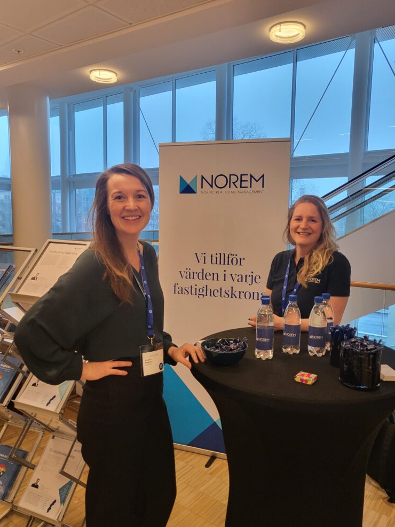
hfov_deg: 51.4
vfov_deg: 65.3
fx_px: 411
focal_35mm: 27
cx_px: 203
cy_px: 260
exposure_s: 1/100
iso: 160
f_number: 1.8
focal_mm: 4.25
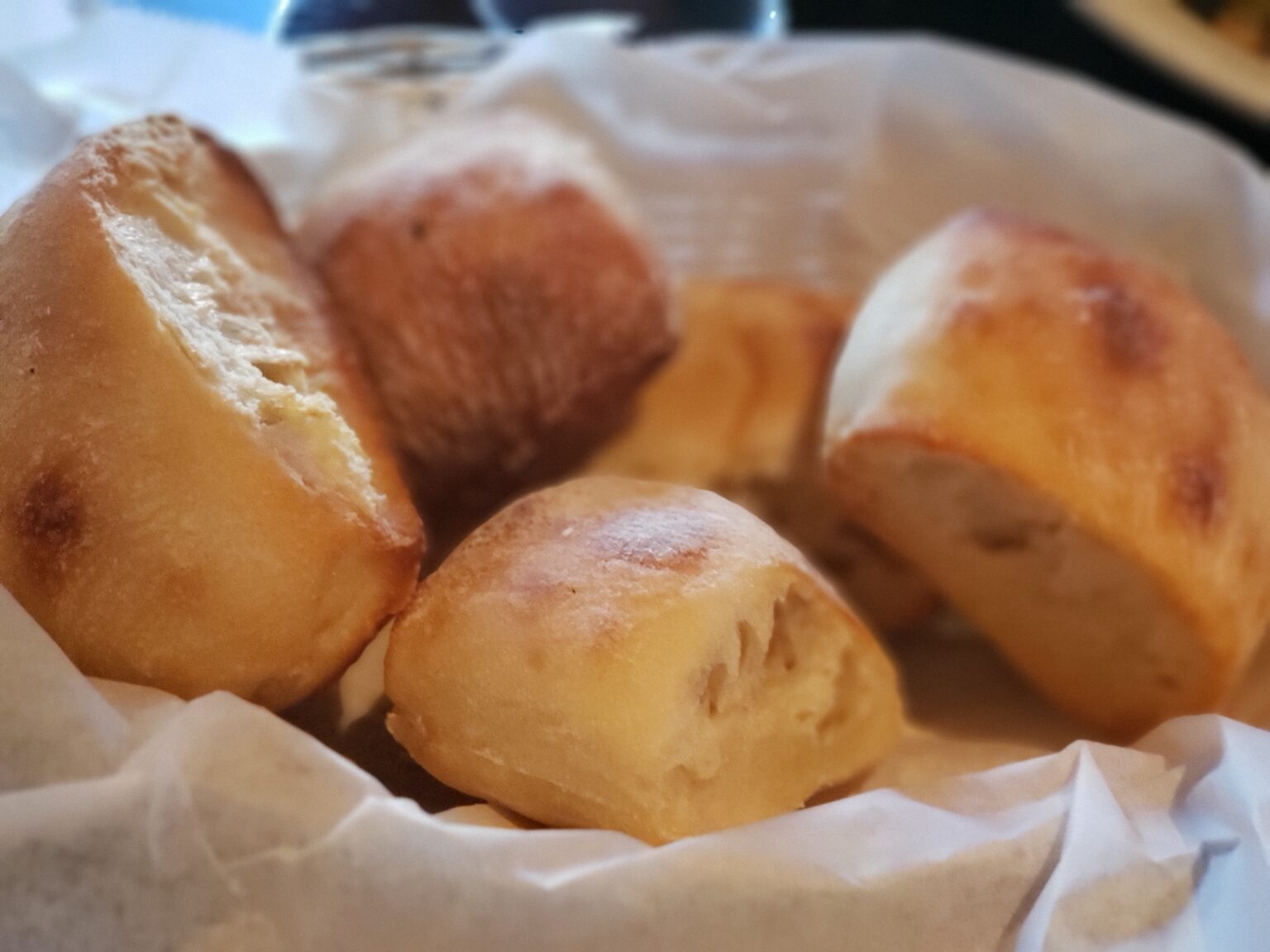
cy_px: 476
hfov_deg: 36.8
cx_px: 635
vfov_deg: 28.0
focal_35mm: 52
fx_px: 1908
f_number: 2.4
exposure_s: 1/24
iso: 1000
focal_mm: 6
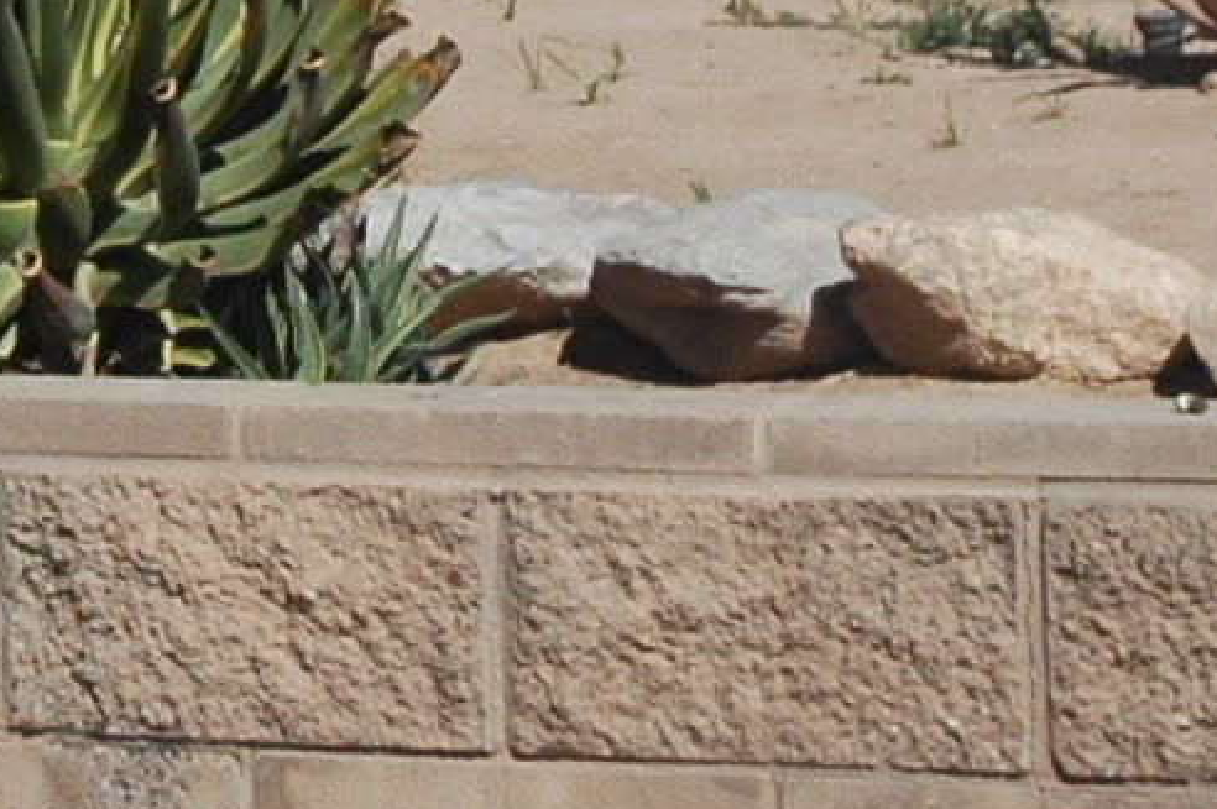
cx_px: -1046
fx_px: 10537
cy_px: -683
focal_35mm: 312
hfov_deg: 6.5
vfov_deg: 4.4
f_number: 4.5
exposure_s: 1/4000
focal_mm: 34
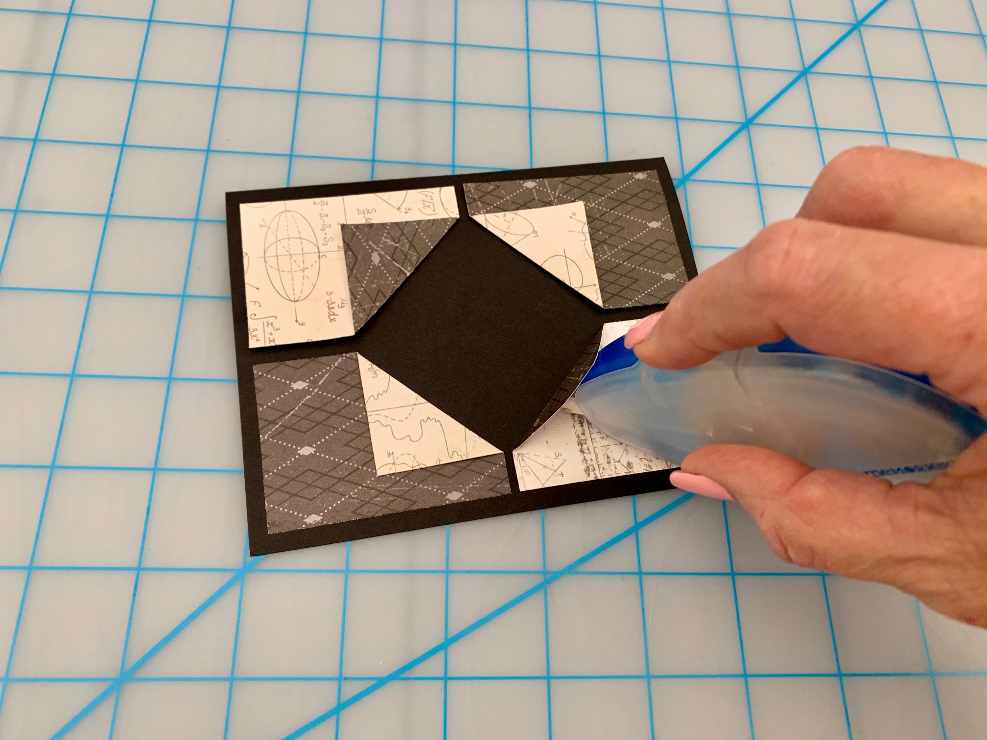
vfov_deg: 53.1
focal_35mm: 26
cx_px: 494
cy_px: 370
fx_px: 741
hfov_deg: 67.3
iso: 100
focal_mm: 4.25
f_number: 1.8
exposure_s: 1/60
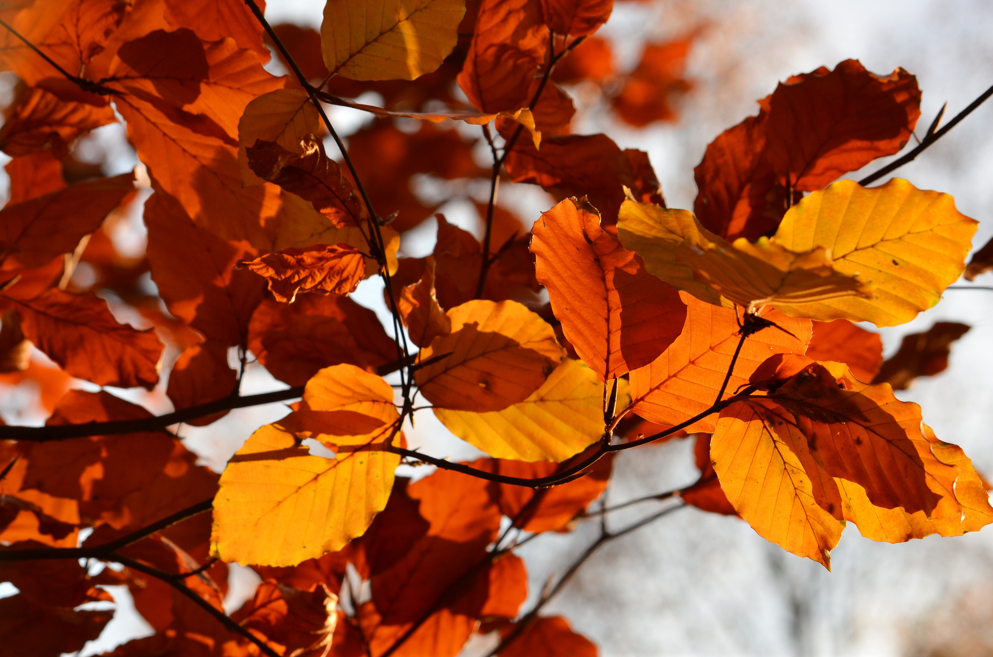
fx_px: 3551
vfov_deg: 10.6
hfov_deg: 15.9
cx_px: 496
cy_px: 328
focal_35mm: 129
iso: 200
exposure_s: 1/200
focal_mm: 86
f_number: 10
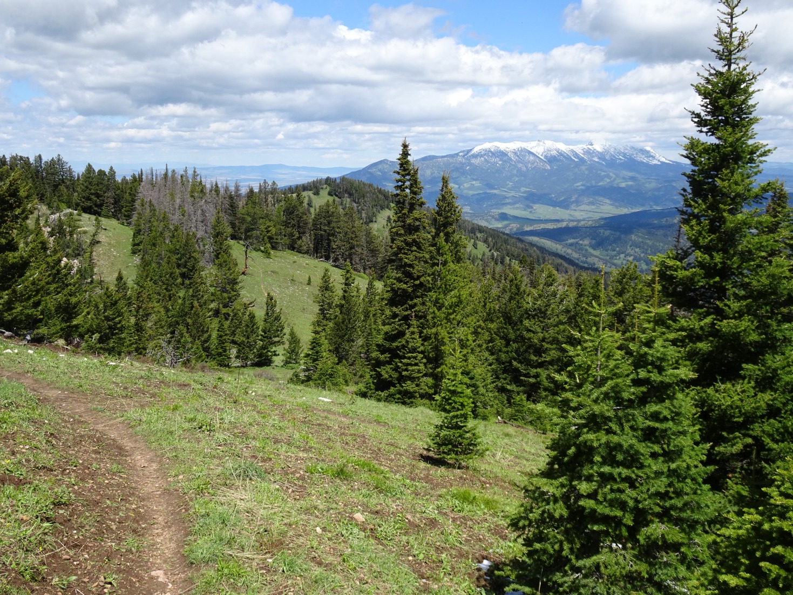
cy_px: 298
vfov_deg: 40.7
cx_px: 396
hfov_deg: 52.6
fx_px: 802
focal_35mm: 35
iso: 80
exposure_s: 1/640
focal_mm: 5.98
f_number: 4
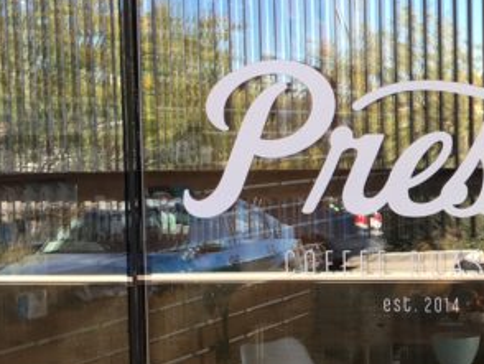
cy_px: 227
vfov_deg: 14.7
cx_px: 545
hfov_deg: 18.6
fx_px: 1413
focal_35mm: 101
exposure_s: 1/120
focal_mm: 4.15
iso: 25
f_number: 2.2
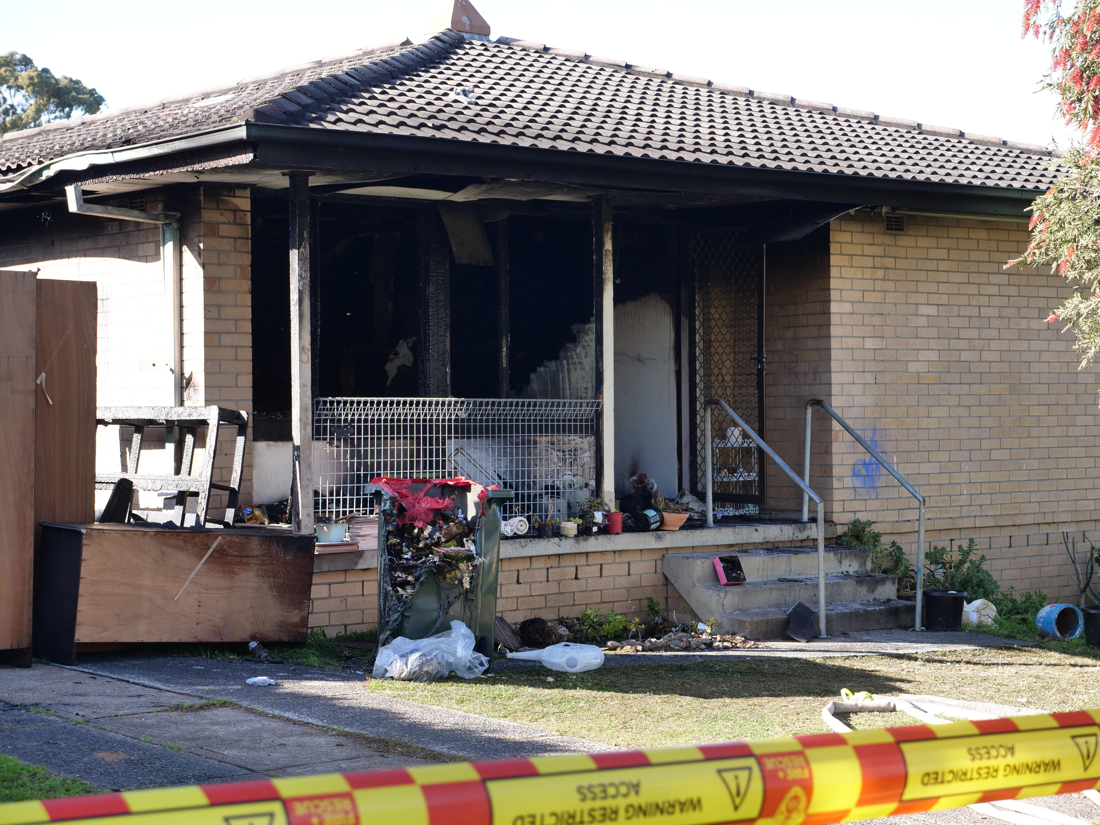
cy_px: 412
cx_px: 550
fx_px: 2224
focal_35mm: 70
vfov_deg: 21.0
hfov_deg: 27.8
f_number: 4
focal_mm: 35
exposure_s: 1/250
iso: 200
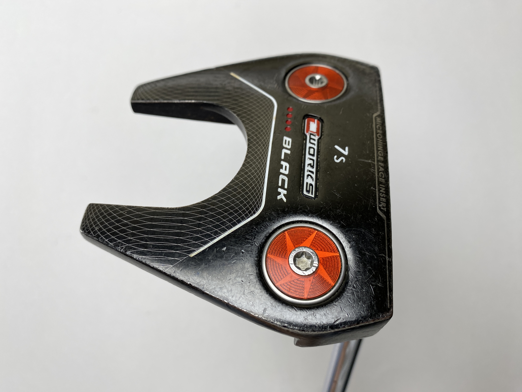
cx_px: 261
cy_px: 196
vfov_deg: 53.1
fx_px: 392
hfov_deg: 67.3
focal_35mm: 26
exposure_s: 1/342
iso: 32
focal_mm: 4.25
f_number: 1.8
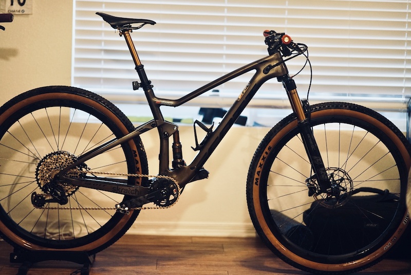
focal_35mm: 85
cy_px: 138
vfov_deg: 16.1
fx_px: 971
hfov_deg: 23.9
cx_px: 206
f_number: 1.4
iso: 800
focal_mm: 85
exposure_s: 1/250
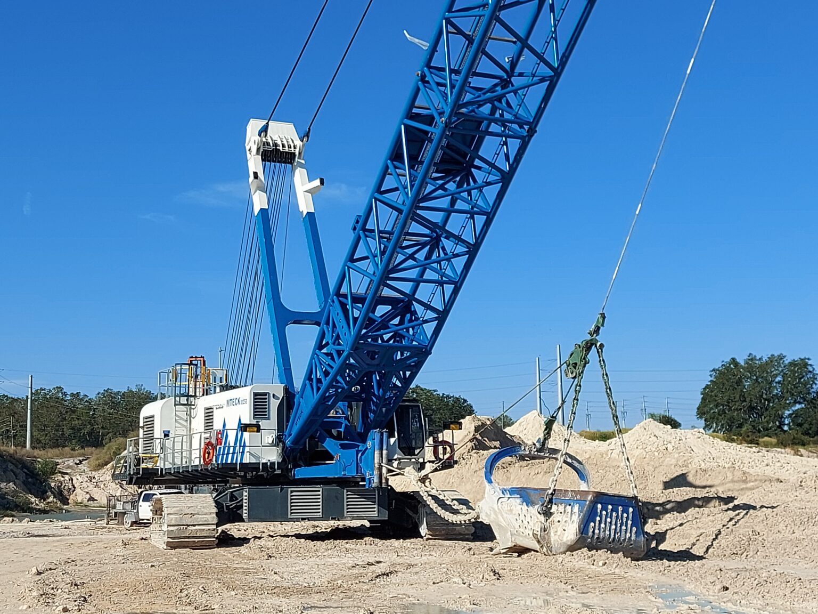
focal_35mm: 24
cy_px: 307
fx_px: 567
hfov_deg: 71.6
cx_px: 409
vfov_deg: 56.8
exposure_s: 1/1554
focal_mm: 5.23
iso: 32
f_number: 1.8
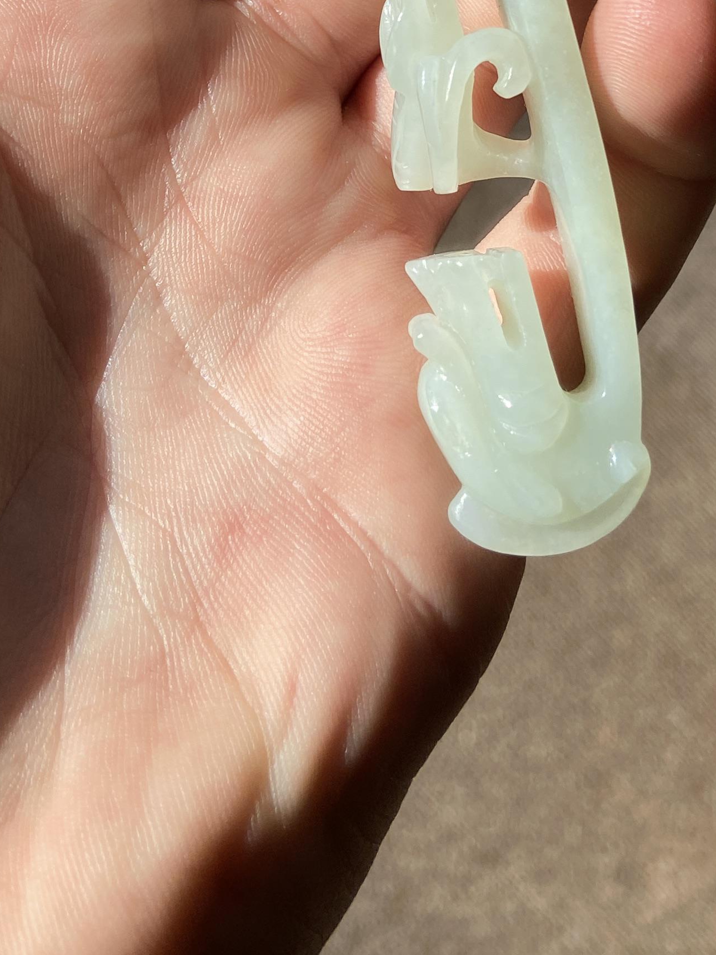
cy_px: -72
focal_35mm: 61
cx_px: 415
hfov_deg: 24.0
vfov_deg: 28.9
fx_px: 1683
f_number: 1.8
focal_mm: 4.25
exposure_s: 1/1412
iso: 32
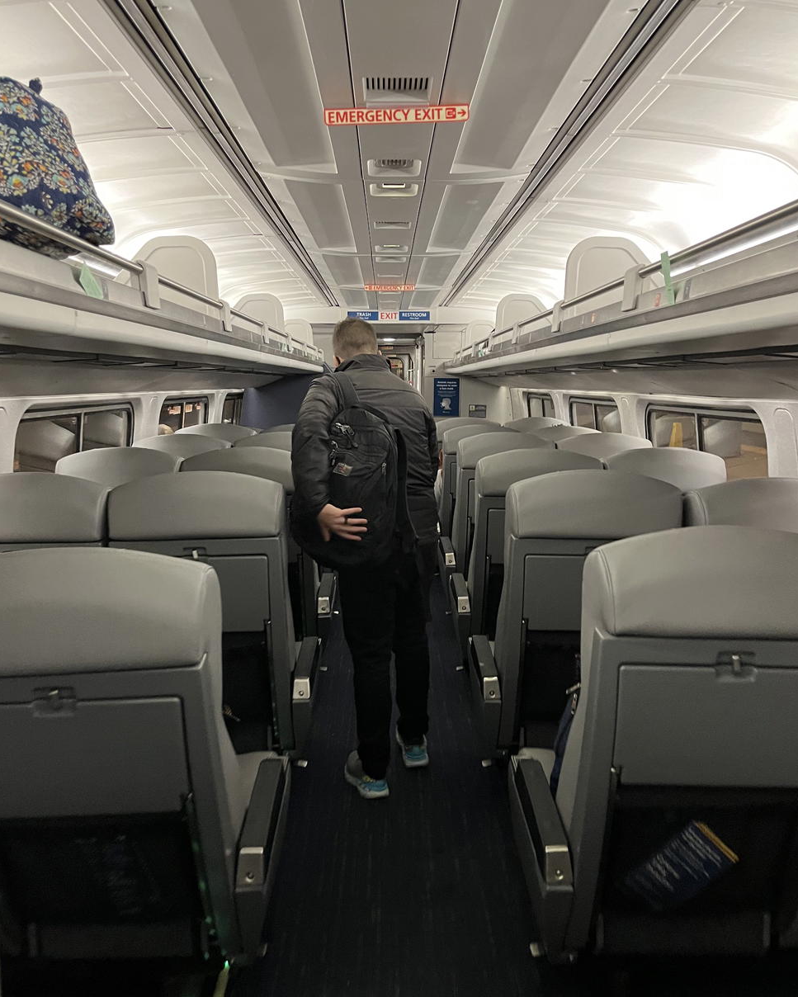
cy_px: 524
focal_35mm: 28
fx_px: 826
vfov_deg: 62.2
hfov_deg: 51.5
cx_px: 396
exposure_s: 1/40
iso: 400
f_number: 1.6
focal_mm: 5.1
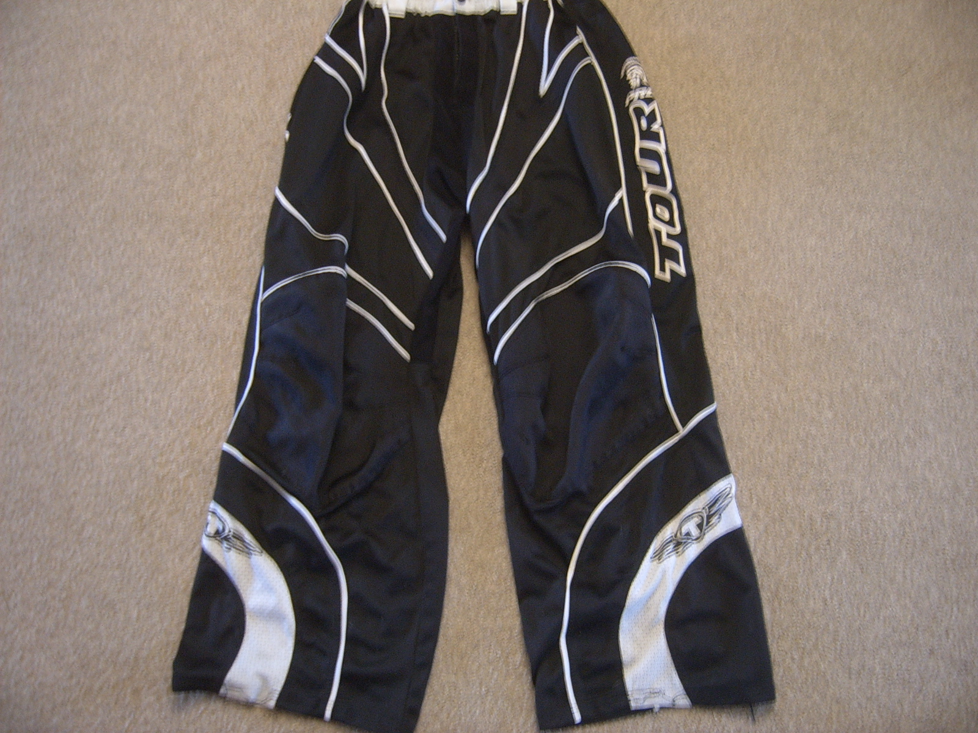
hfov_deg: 52.6
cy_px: 366
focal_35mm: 35
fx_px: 989
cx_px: 489
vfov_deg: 40.7
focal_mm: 5.8
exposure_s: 1/6
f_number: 2.8
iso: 100
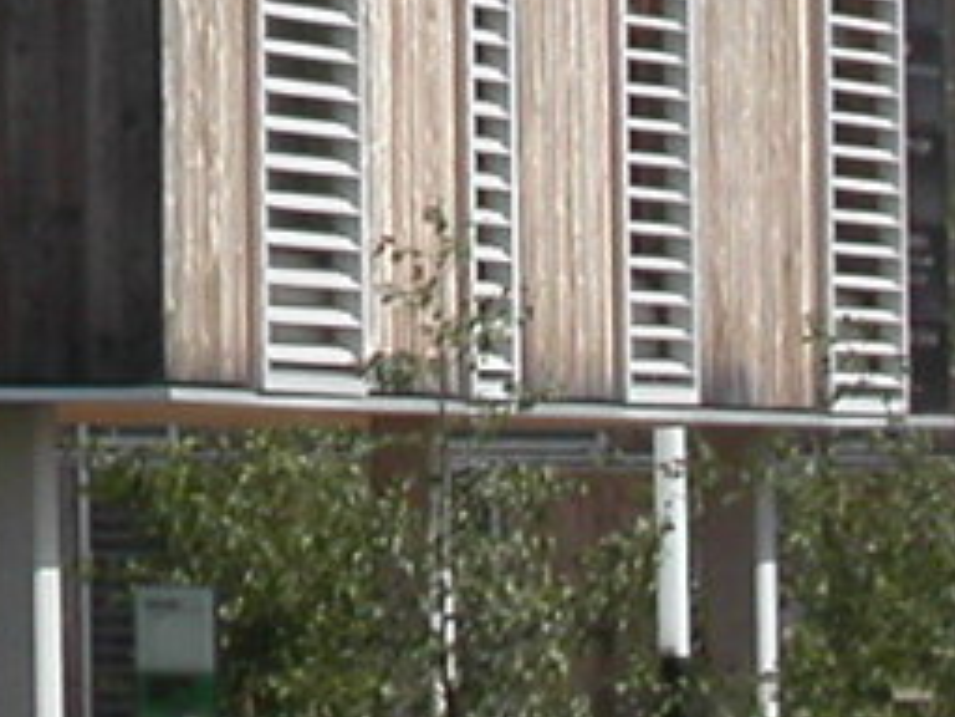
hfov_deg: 3.8
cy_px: -1076
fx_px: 14153
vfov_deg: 2.9
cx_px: -1518
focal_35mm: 513
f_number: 4.5
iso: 100
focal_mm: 16.9
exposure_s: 1/1000
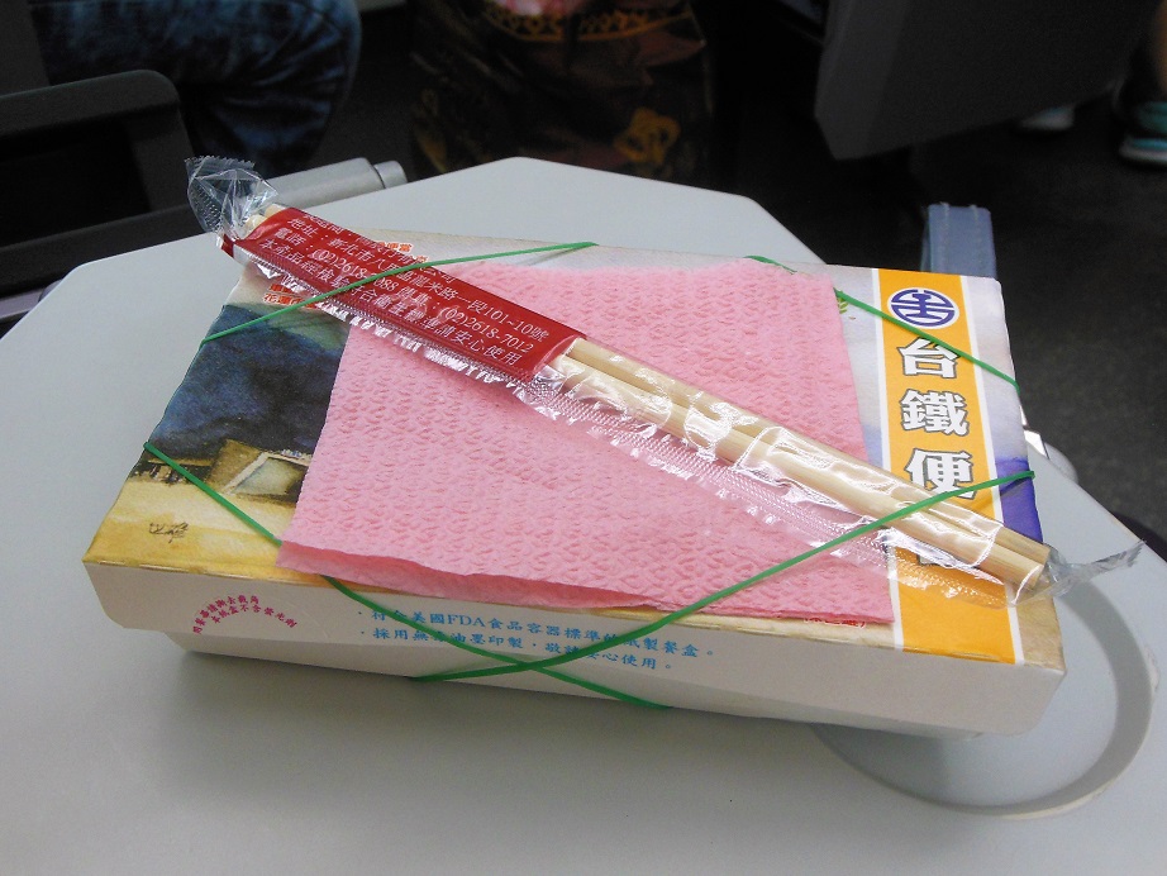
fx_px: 1281
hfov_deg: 49.0
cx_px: 584
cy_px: 438
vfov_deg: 37.7
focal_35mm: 38
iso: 400
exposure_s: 1/40
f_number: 3.6
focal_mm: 6.8
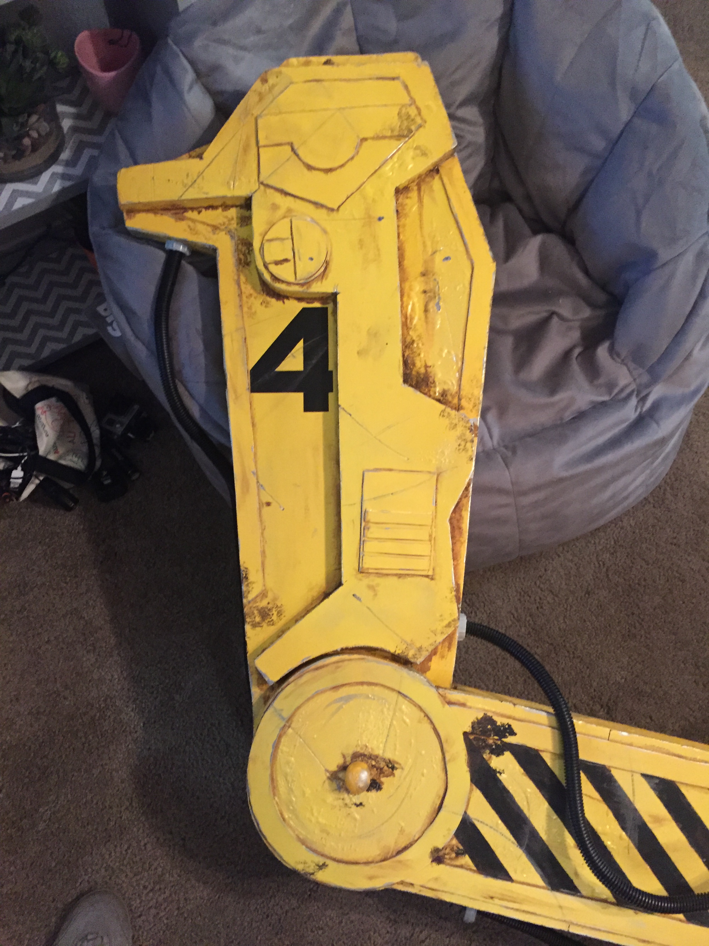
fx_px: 792
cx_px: 354
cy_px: 473
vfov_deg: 61.7
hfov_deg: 48.2
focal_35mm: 29
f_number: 2.2
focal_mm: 4.15
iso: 320
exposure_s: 1/15
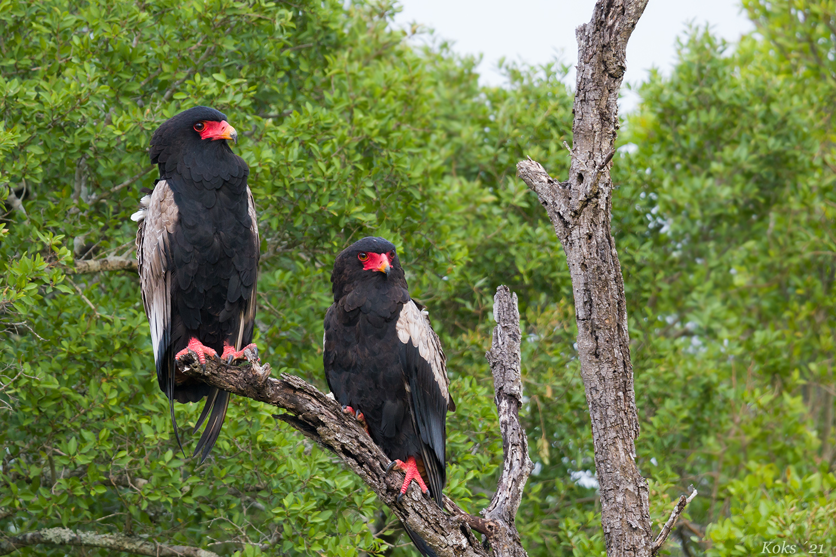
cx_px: 418
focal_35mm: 630
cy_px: 278
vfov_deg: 2.2
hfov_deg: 3.3
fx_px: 14629
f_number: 6.3
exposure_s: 1/125
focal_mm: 420
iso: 800
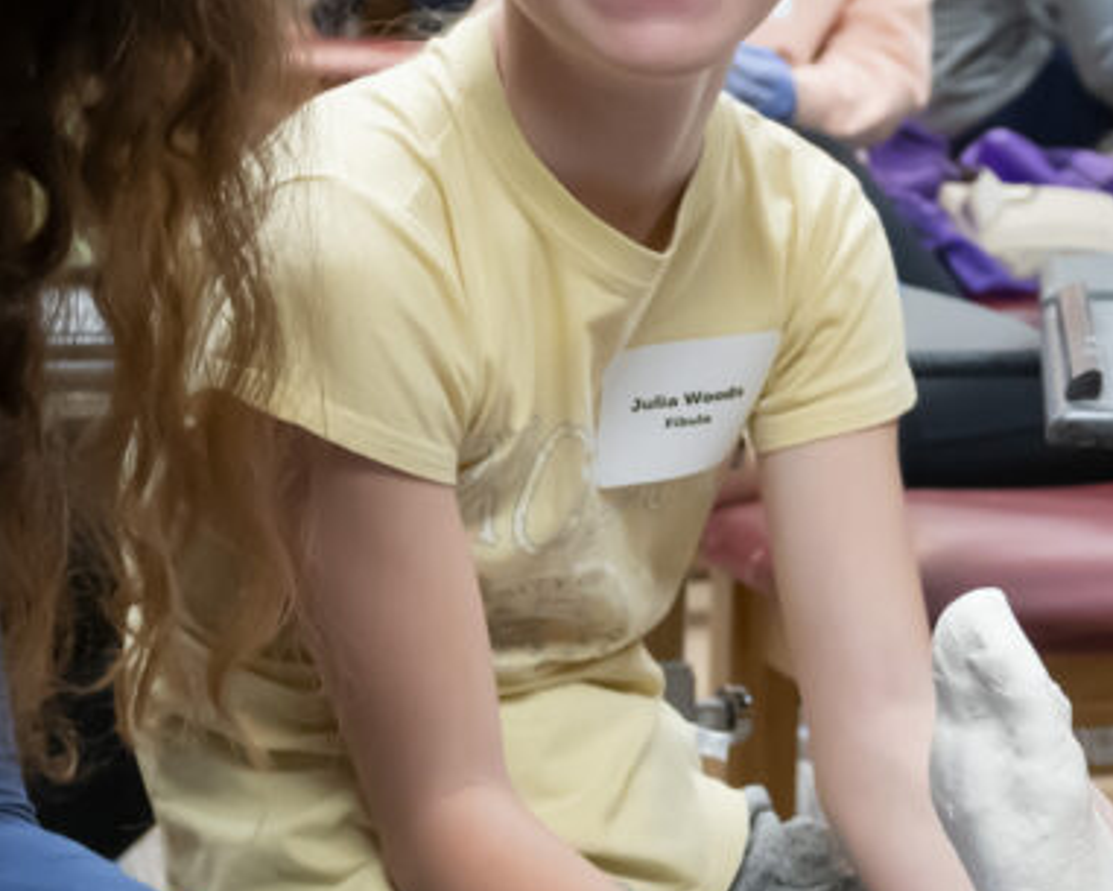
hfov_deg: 15.6
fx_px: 3987
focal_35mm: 121
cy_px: 446
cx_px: 1072
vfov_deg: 12.8
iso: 1600
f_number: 4
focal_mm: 24
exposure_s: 1/80
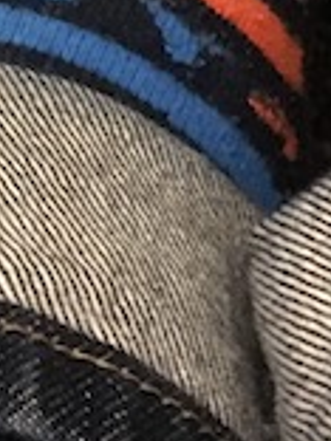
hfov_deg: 8.2
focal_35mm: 178
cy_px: -427
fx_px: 2269
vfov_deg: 10.3
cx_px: 422
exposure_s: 1/15
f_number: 2.2
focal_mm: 4.15
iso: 500
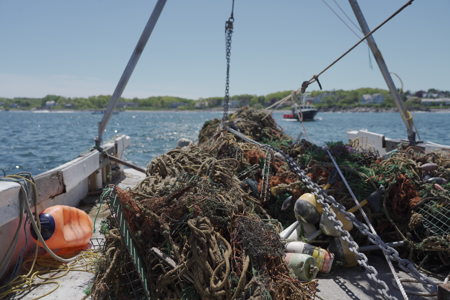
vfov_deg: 42.3
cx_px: 225
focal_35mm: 31
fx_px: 387
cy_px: 150
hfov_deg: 60.3
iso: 250
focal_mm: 31
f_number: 4.5
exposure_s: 1/1600
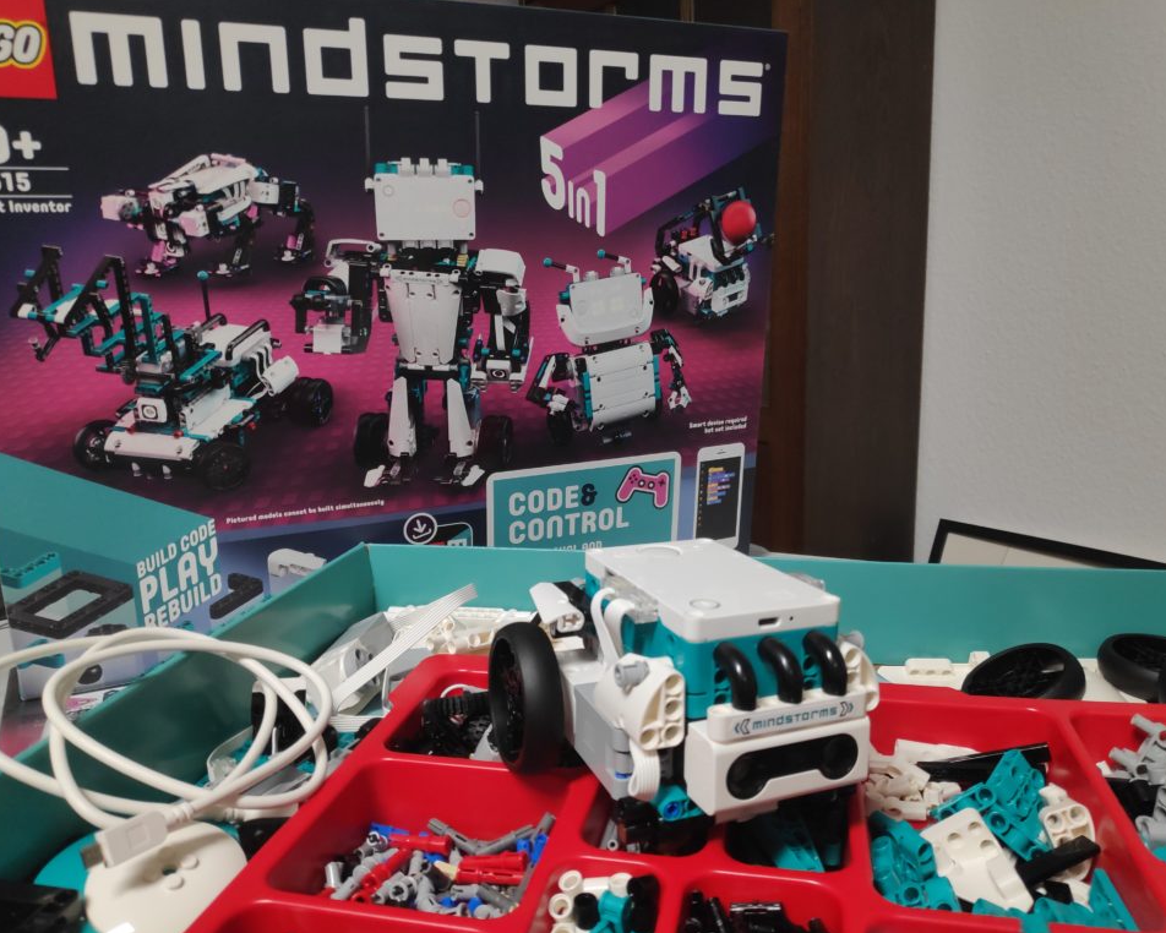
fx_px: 725
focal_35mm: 21
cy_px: 466
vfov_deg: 65.5
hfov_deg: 77.6
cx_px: 576
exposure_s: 1/50
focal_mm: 3.94
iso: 833
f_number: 1.9
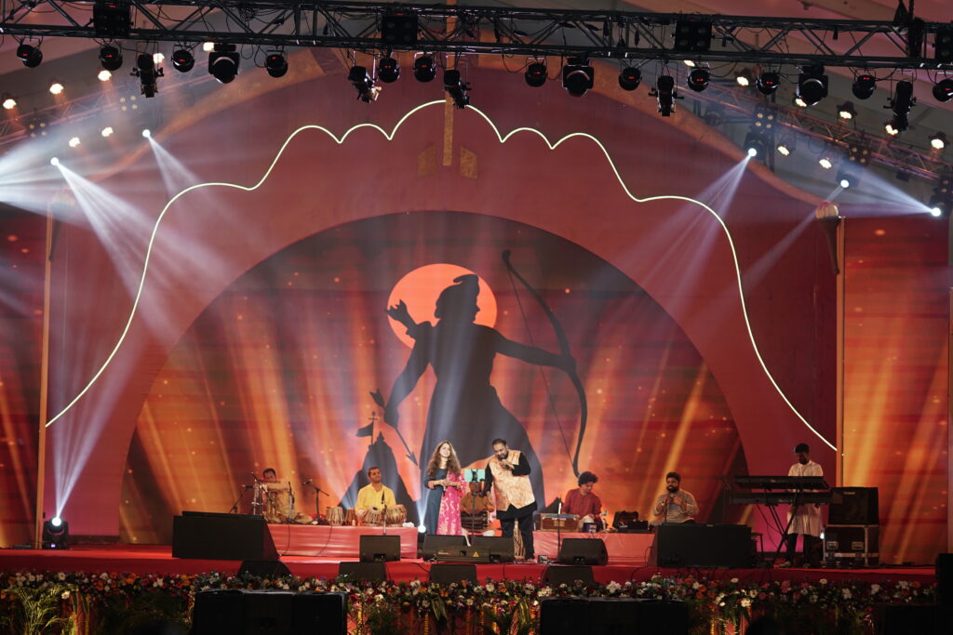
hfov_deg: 16.1
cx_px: 476
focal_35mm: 127
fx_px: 3362
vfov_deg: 10.8
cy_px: 318
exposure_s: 1/125
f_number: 2
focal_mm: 85
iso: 200
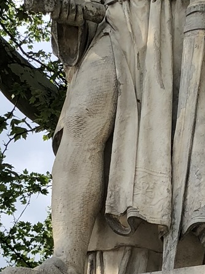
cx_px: 132
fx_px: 1020
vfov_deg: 15.3
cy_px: 172
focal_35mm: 129
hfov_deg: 11.5
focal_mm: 4
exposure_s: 1/906
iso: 20
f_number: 1.8
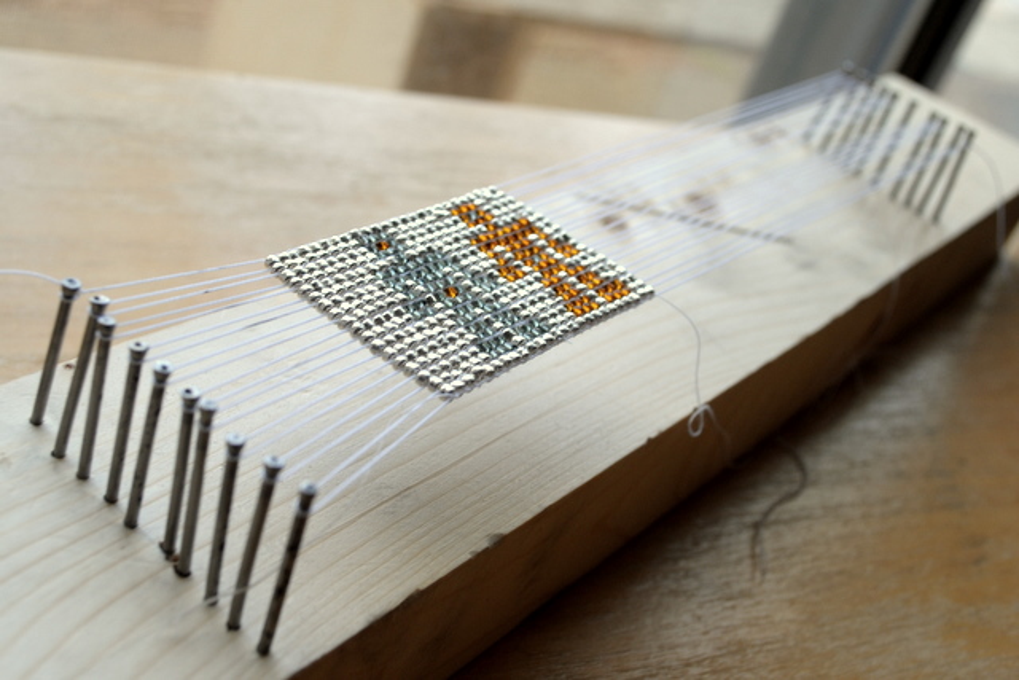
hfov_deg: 46.4
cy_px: 340
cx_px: 510
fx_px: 1189
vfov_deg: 31.9
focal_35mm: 42
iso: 200
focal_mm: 28
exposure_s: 1/13
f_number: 7.1
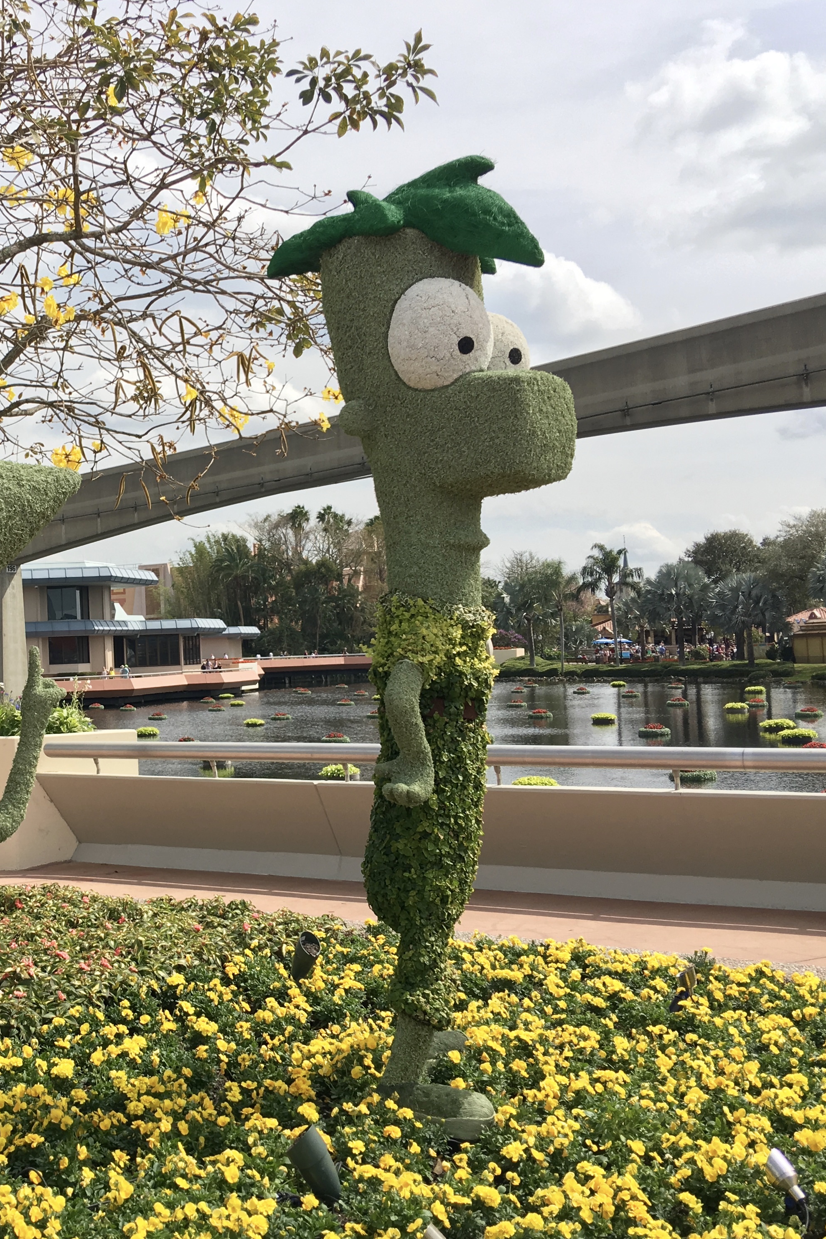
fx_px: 1411
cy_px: 618
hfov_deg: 31.2
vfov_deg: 47.4
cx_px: 92
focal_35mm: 41
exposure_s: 1/1183
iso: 25
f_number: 2.2
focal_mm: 4.15
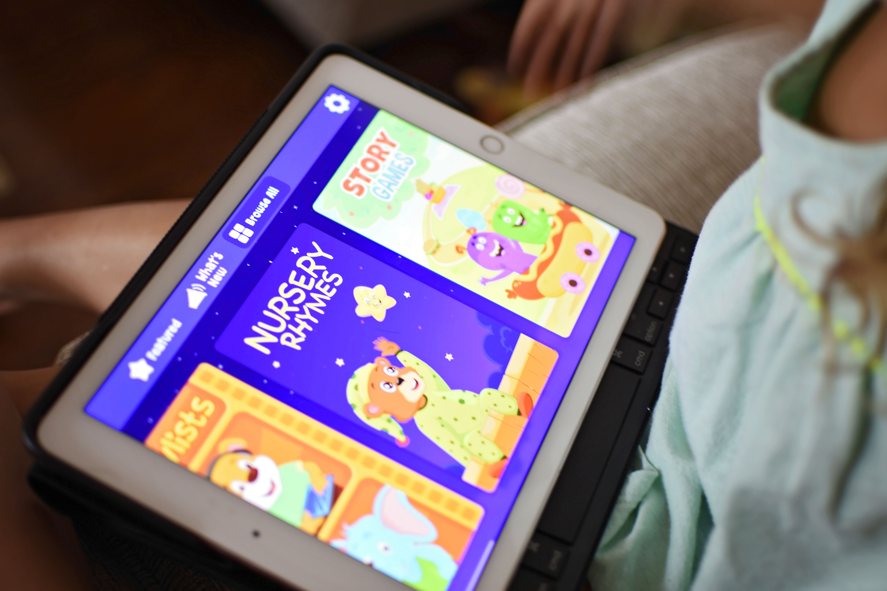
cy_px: 296
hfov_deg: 37.9
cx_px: 444
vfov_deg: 25.8
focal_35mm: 52
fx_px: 1293
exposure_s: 1/25
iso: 100
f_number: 1.8
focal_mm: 35
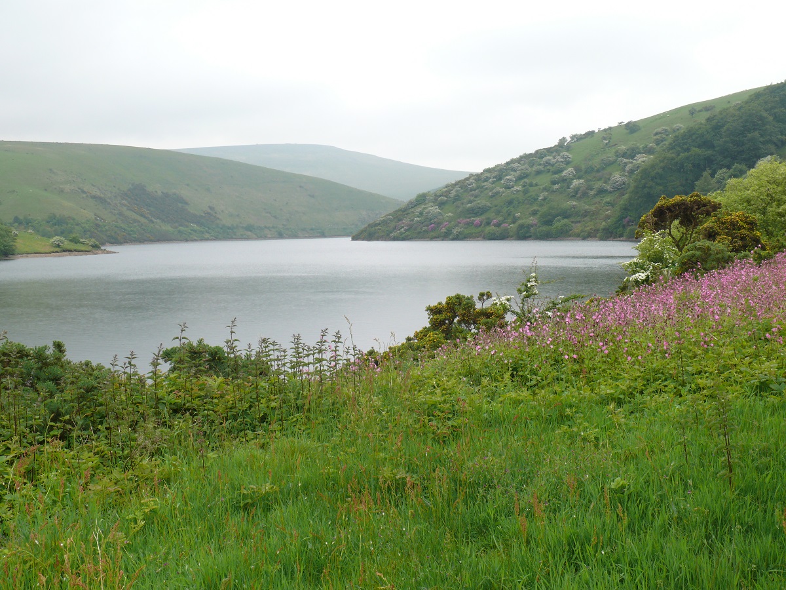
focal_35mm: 42
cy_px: 295
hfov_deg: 44.8
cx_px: 393
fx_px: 954
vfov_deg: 34.3
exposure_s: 1/200
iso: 100
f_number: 5
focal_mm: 8.8
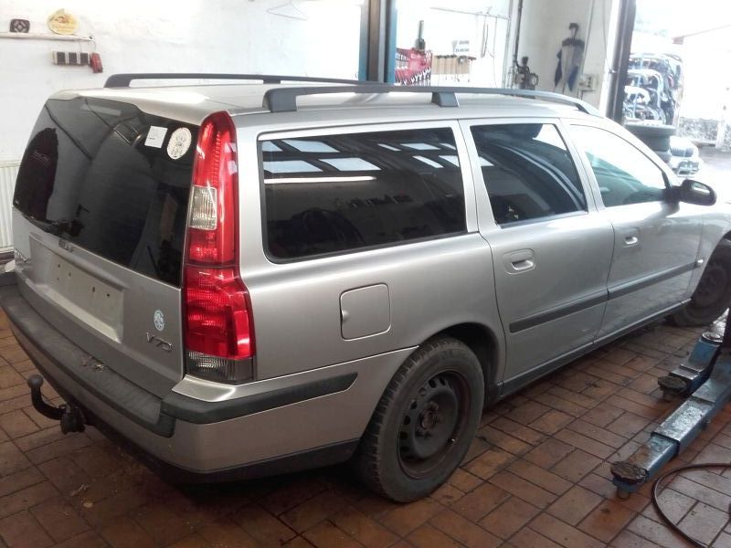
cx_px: 366
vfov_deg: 45.4
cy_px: 274
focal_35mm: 31
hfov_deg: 58.4
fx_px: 655
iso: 90
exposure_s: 1/33
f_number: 2.2
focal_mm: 3.31
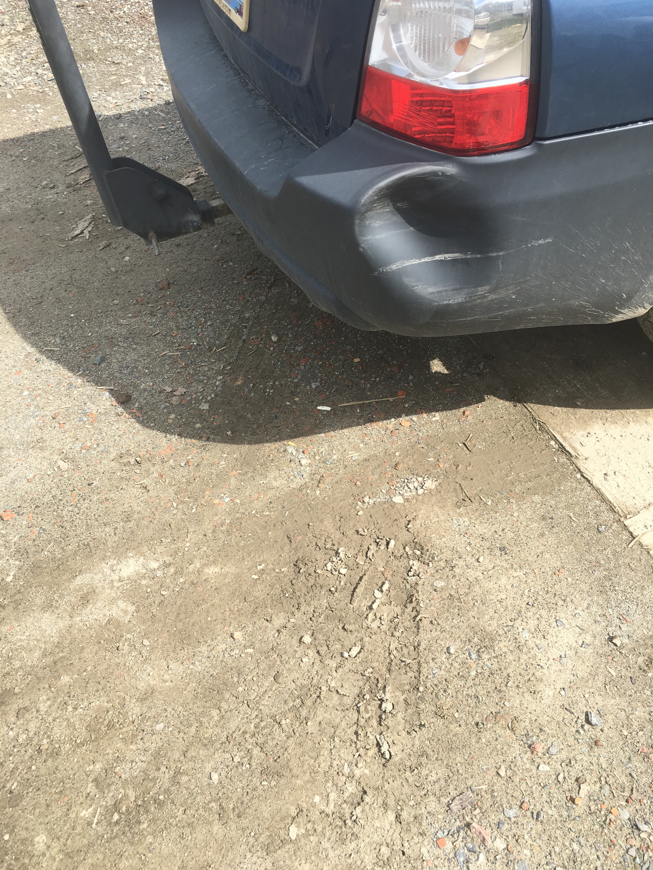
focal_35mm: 29
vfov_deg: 61.7
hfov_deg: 48.2
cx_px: 326
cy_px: 435
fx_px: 729
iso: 25
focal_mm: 4.15
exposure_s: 1/894
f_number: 2.2
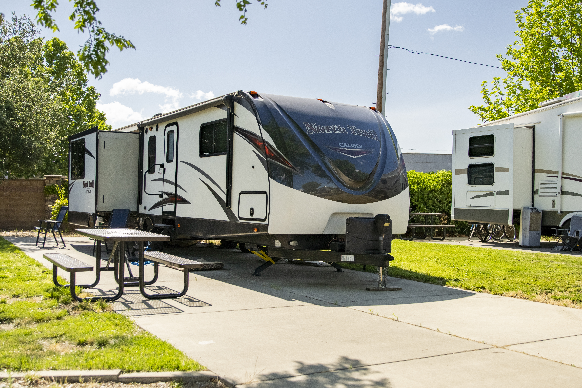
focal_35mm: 39
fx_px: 630
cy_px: 207
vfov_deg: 34.2
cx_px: 317
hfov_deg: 49.5
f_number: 2.8
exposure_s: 1/3200
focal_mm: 24
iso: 500
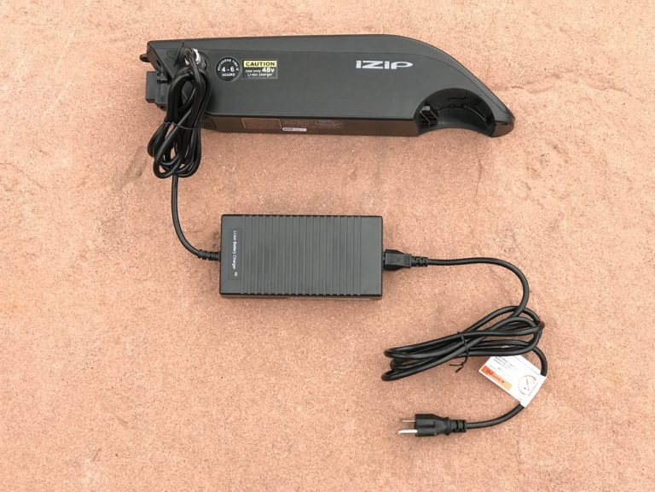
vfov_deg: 25.7
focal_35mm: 57
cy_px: 246
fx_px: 1079
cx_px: 328
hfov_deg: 33.8
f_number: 2.8
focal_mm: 6.6
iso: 100
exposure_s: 1/60
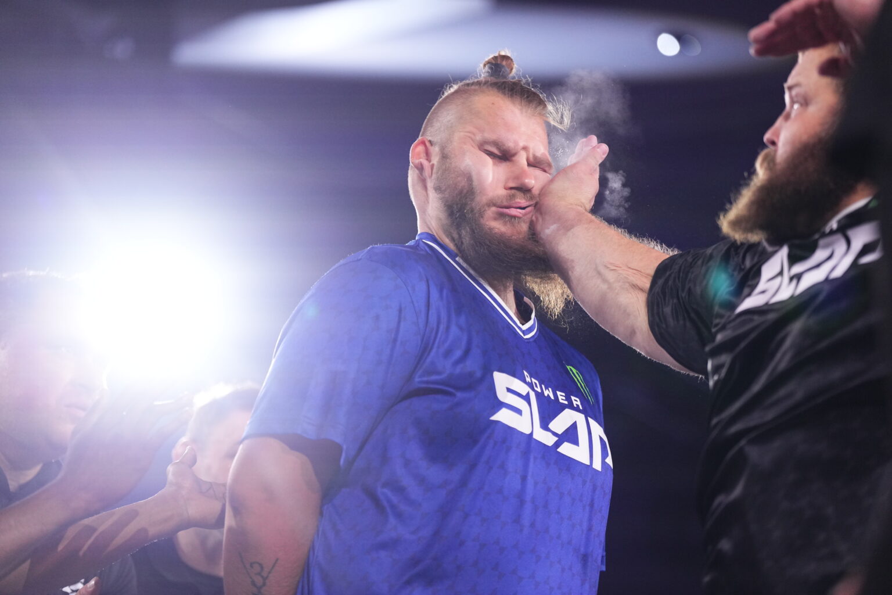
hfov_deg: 14.8
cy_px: 298
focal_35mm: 139
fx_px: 3444
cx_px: 446
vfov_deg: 9.9
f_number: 2.8
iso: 2000
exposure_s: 1/5000
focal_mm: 139
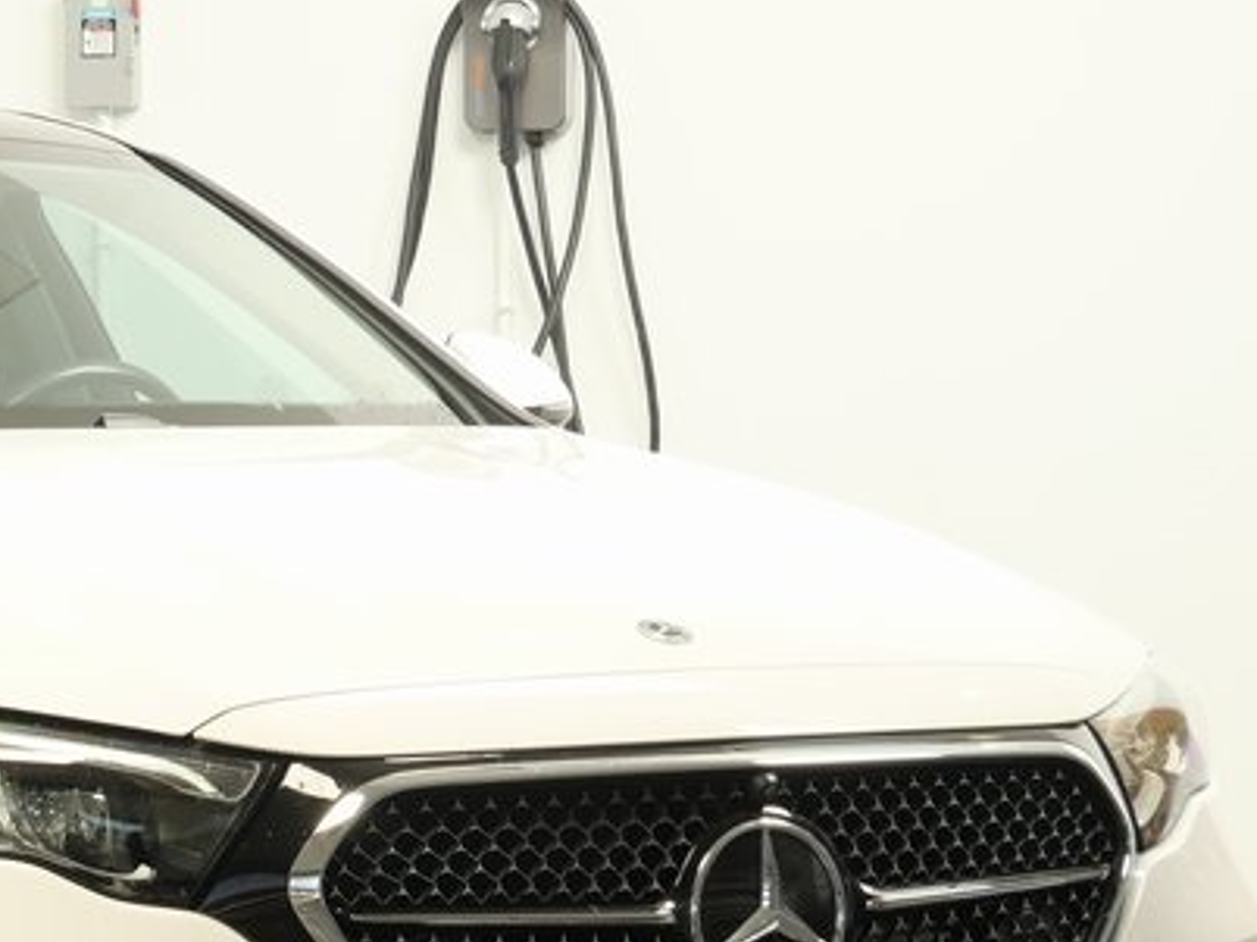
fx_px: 5553
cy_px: 842
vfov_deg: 9.6
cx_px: -116
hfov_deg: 12.7
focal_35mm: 153
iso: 250
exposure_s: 1/200
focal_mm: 30
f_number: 5.6
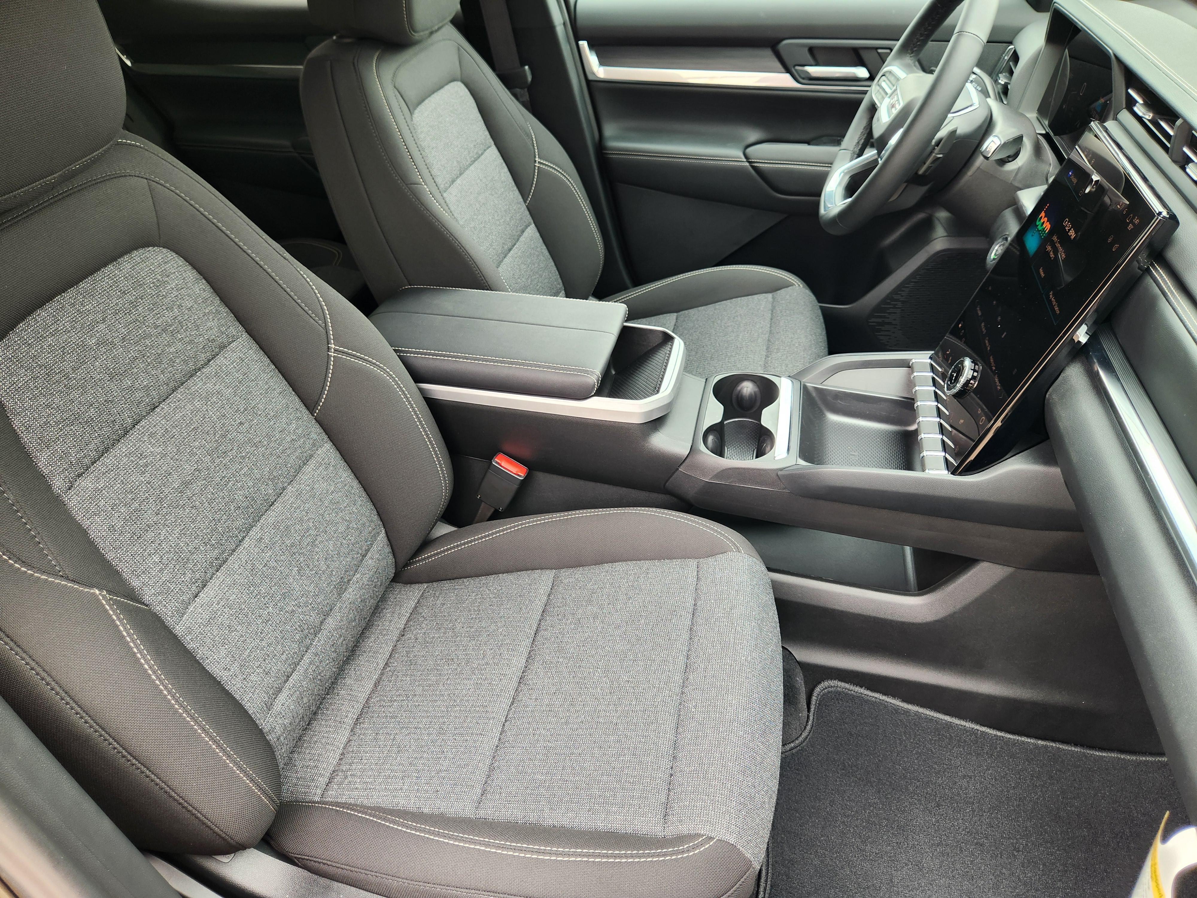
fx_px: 795
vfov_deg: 58.9
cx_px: 598
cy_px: 449
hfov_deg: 73.9
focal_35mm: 23
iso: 100
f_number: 1.8
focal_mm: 5.4
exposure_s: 1/180
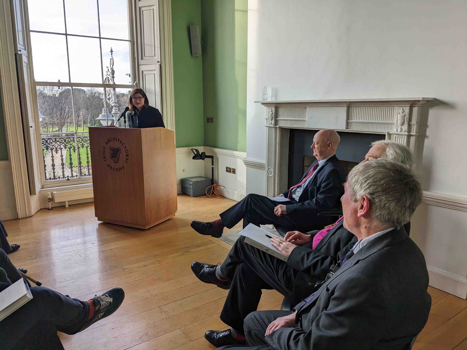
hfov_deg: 65.3
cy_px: 175
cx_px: 234
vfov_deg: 51.4
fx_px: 364
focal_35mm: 27
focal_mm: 4.38
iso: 38
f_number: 1.73
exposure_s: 1/377
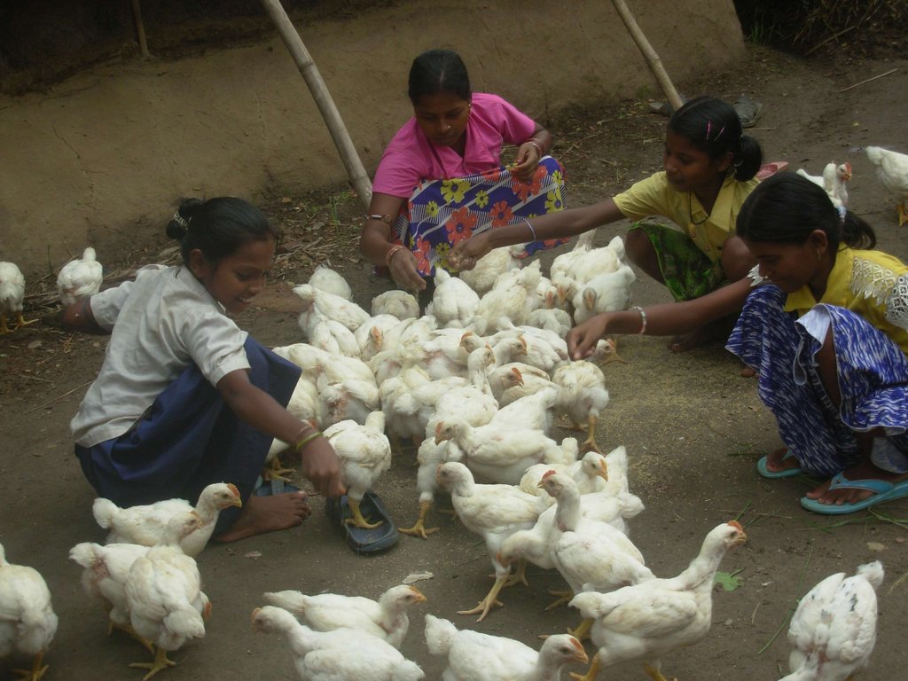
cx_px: 454
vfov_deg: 22.9
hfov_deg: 30.3
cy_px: 340
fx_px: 1679
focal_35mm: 64
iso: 50
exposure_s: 1/144
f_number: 3.4
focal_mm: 10.5
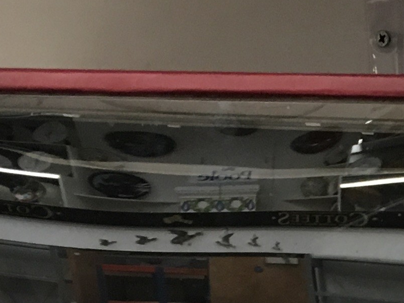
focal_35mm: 146
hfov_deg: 12.7
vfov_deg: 9.6
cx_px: 637
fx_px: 1704
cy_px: 564
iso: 125
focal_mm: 4.15
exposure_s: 1/33
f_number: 2.2
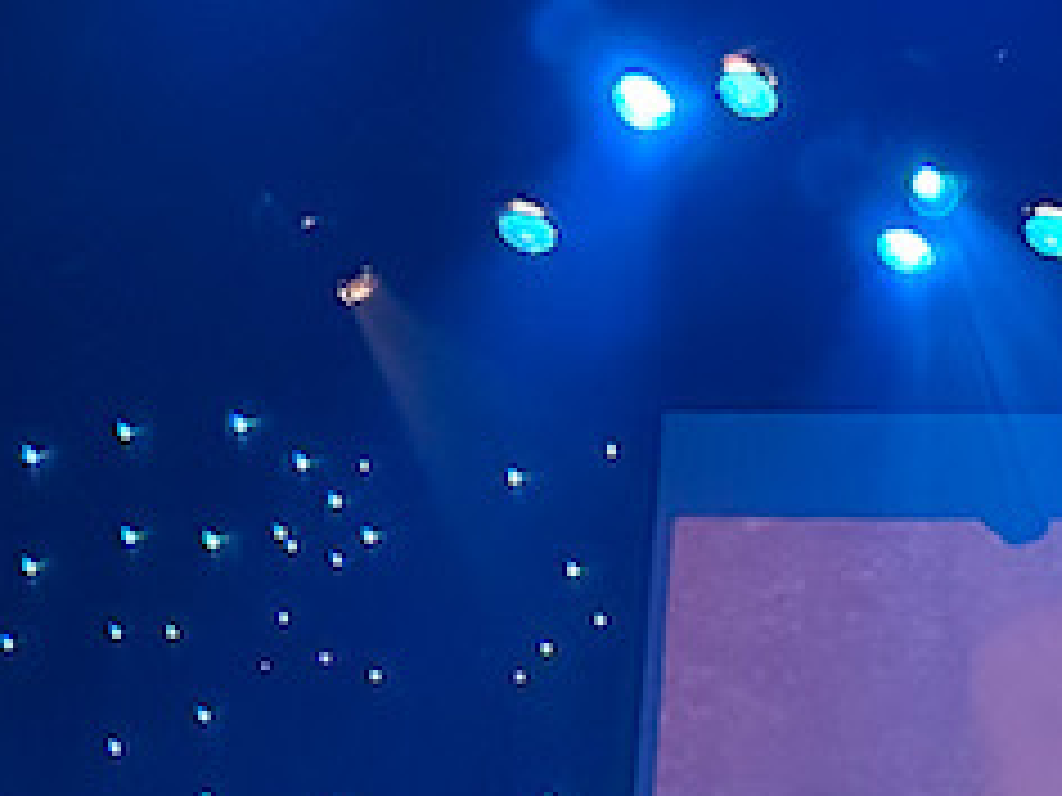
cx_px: 2210
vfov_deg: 10.9
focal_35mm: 122
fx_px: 3743
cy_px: 1700
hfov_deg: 13.5
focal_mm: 6.86
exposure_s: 1/60
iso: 640
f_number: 1.8
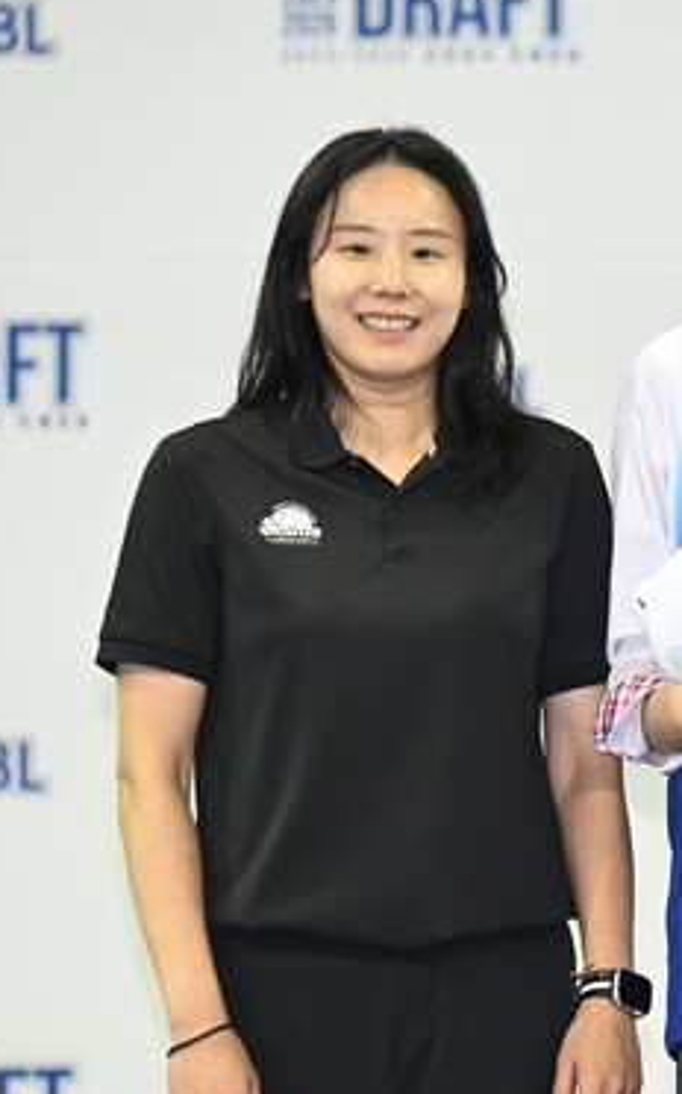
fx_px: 10454
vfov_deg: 6.0
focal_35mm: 351
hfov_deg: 3.7
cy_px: 575
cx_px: 641
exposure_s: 1/200
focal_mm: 160
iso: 1600
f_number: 3.2
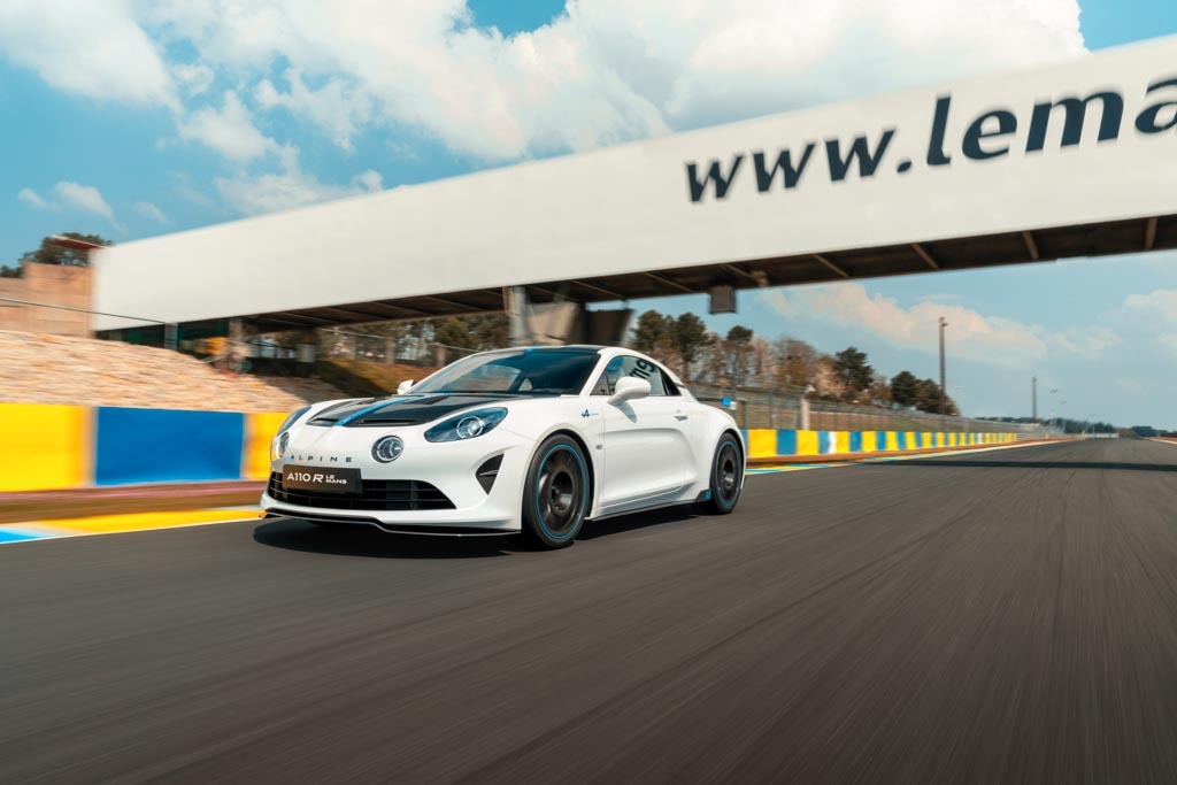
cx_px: 588
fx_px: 850
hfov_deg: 69.4
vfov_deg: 49.6
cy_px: 392
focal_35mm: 26
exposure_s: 1/20
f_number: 16
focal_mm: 26
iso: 50
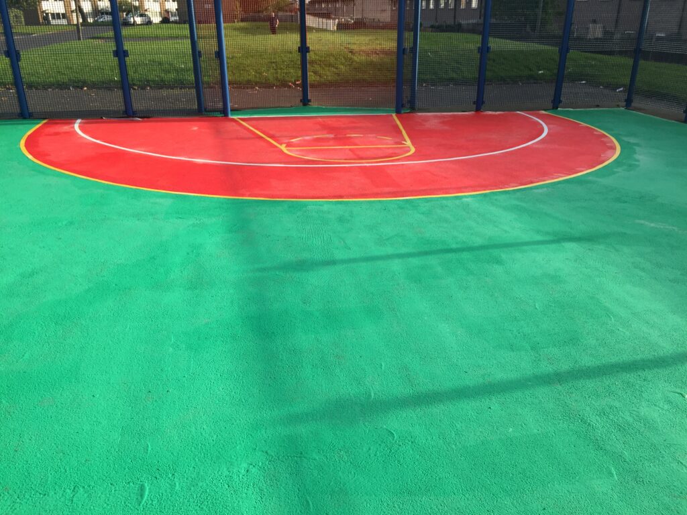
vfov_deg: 48.2
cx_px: 344
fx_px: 576
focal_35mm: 29
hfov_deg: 61.7
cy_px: 258
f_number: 2.2
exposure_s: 1/618
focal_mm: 4.15
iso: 32
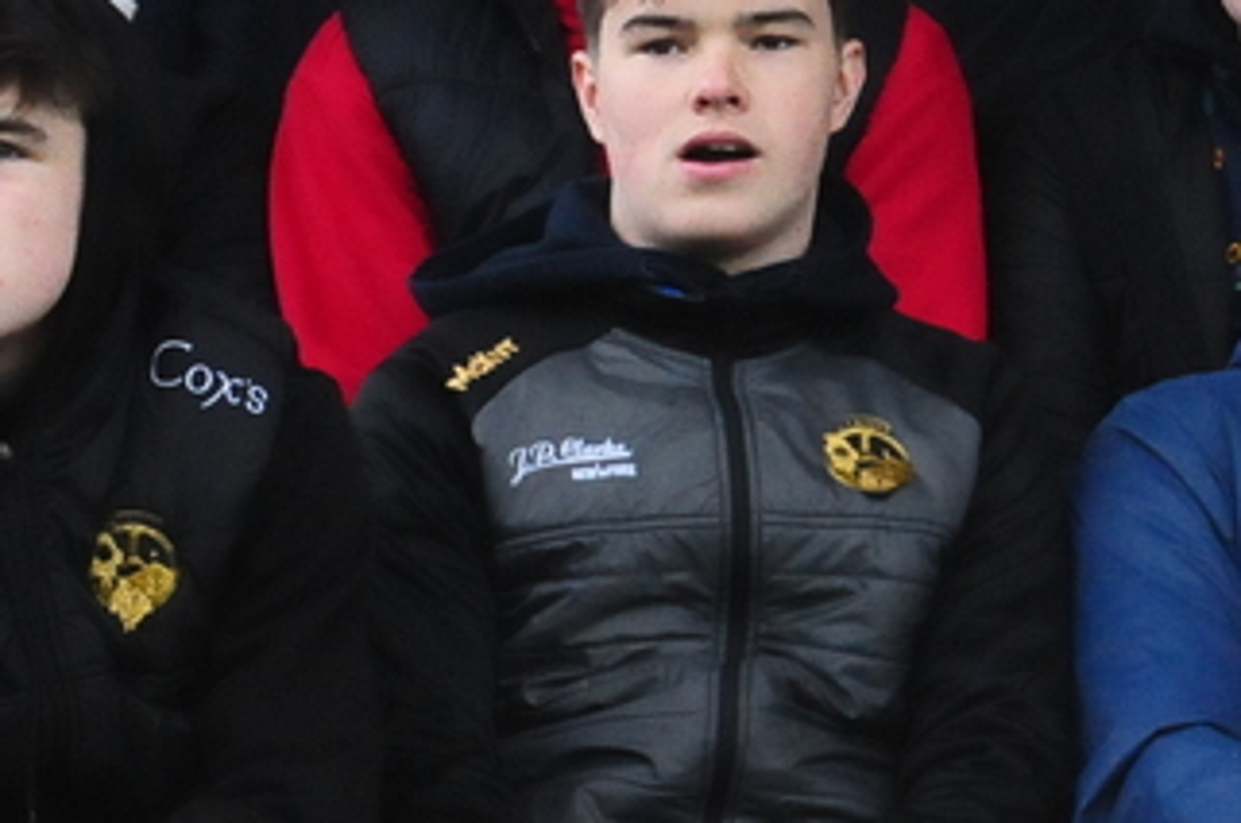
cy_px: -128
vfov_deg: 3.1
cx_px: 1403
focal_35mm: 441
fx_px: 15193
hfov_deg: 4.7
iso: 3200
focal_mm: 105
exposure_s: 1/200
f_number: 7.1
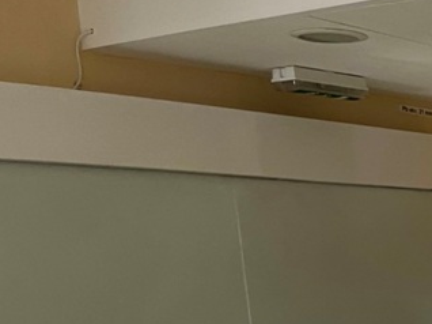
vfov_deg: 13.3
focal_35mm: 99
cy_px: 598
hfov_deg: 17.0
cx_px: 732
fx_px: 1235
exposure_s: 1/204
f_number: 1.6
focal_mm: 5.1
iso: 40
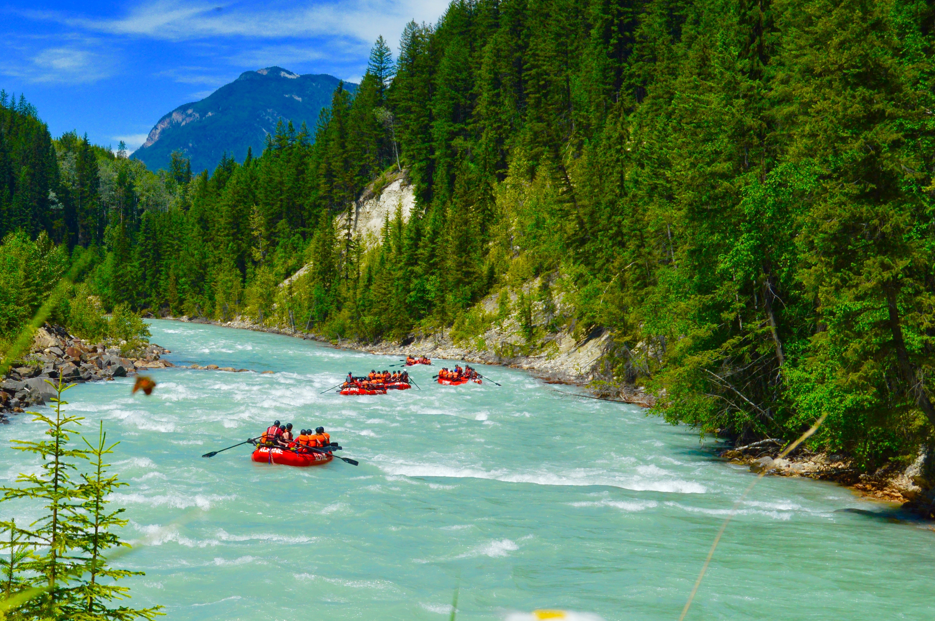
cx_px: 246
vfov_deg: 19.4
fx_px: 1816
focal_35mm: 70
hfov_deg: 28.5
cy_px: 396
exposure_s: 1/1600
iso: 400
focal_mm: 30
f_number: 6.3
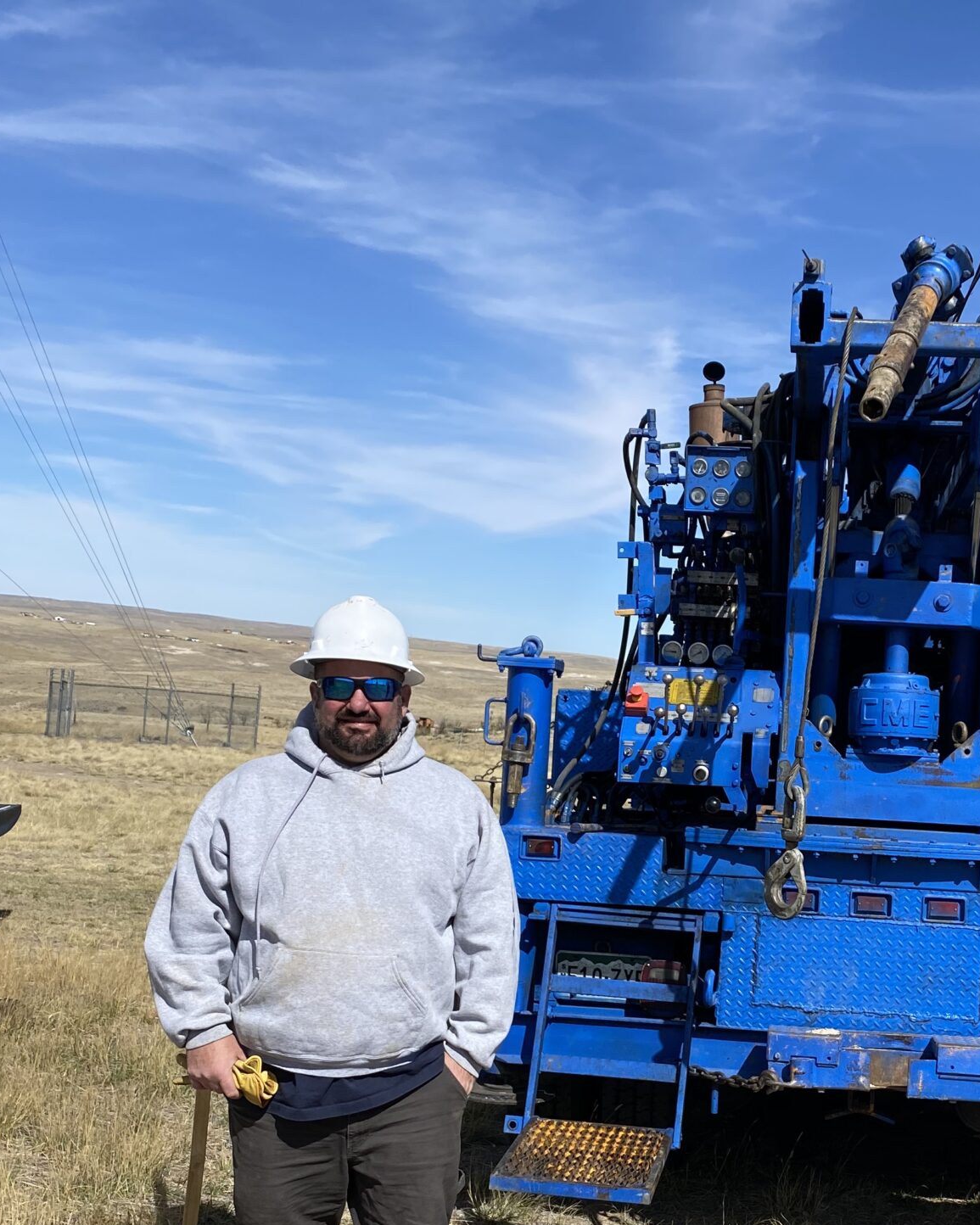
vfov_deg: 40.7
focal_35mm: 45
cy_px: 801
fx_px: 1632
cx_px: 714
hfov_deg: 32.9
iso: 32
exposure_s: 1/3846
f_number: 1.8
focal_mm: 4.25
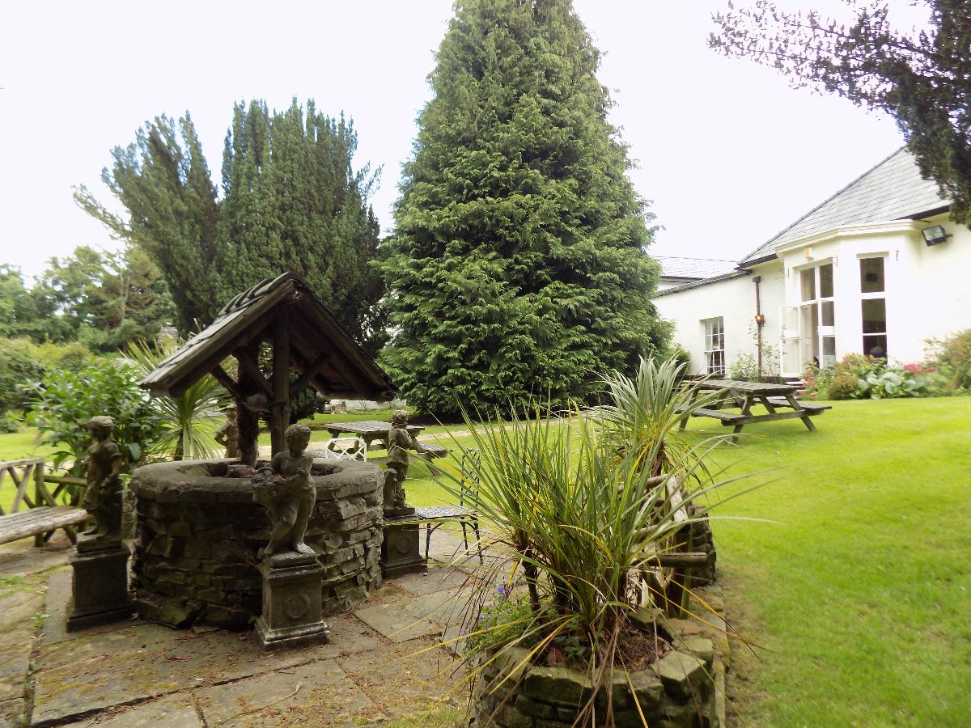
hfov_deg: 73.9
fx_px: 645
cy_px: 364
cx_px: 486
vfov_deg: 58.9
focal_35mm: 23
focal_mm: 4
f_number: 3.1
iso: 80
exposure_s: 1/125
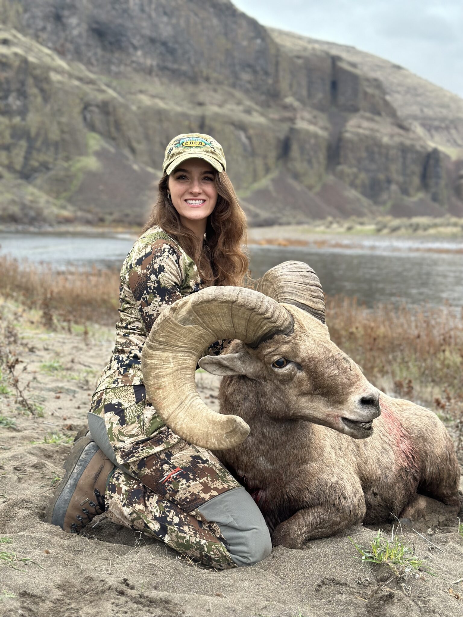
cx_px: 232
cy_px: 308
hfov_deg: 30.3
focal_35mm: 48
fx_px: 856
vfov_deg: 39.7
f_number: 1.78
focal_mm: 6.86
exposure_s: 1/168
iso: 80
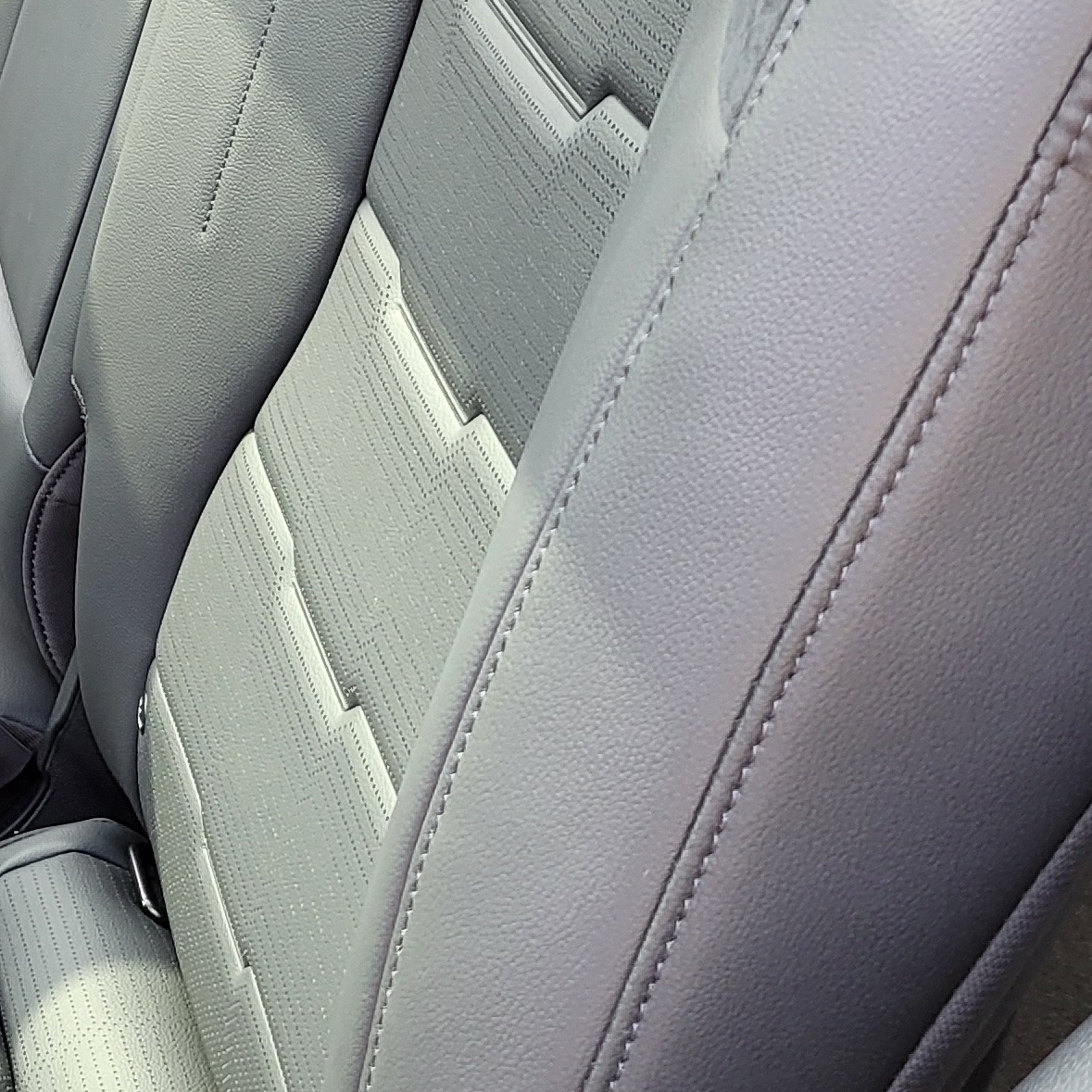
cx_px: -514
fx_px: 2784
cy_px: 241
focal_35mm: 78
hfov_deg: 19.5
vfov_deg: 21.9
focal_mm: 5.4
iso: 125
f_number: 1.8
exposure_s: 1/120
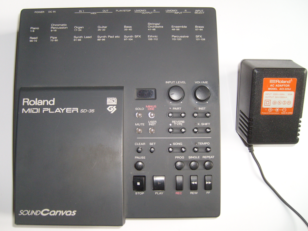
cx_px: 154
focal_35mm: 36
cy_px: 116
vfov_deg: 39.7
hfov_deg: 51.4
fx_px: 320
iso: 100
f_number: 2.8
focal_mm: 5.8
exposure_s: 1/45
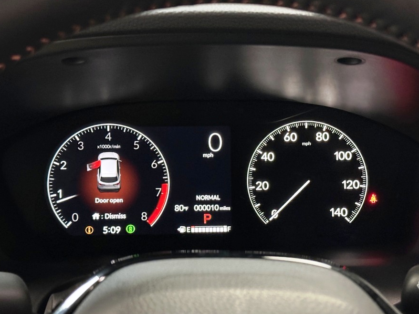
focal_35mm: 56
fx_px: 678
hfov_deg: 34.4
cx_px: 209
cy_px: 177
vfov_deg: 26.1
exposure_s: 1/24
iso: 640
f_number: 1.78
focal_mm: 6.86
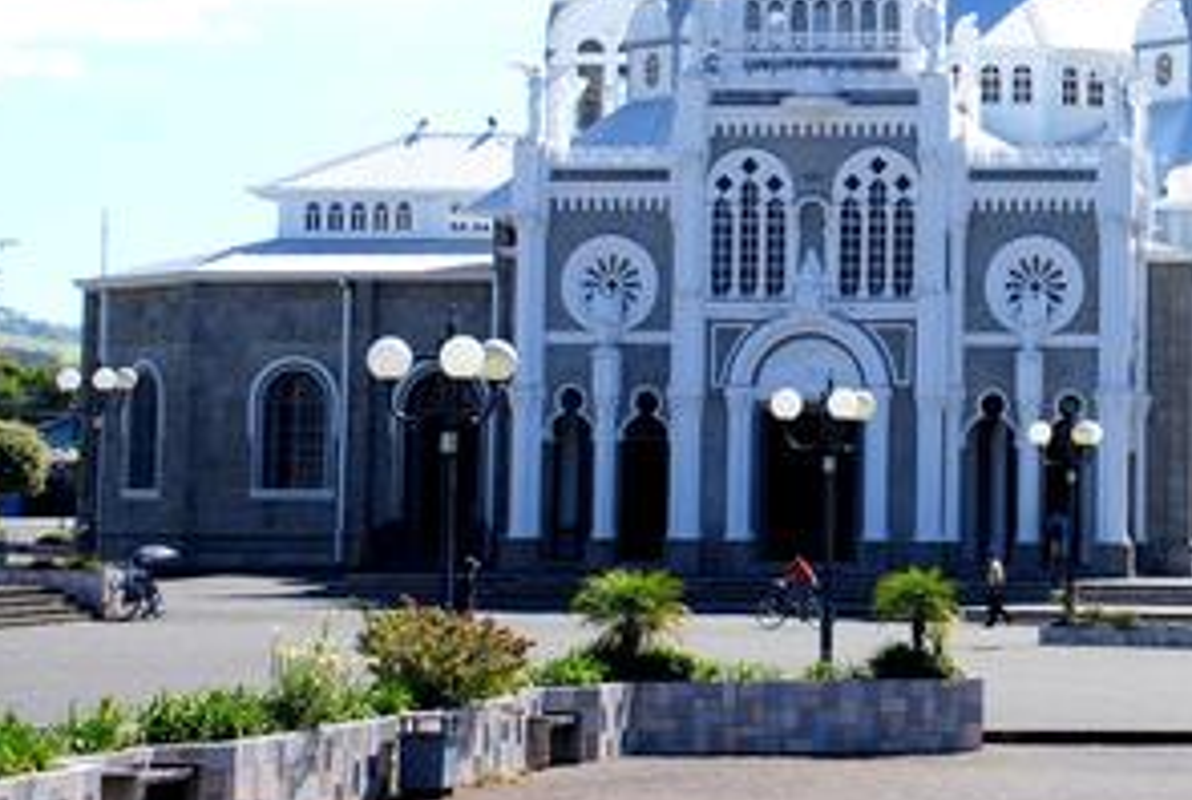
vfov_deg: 10.6
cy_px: 168
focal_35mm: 130
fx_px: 4313
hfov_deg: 15.6
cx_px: 1071
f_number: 8
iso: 100
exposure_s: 1/250
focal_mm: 40
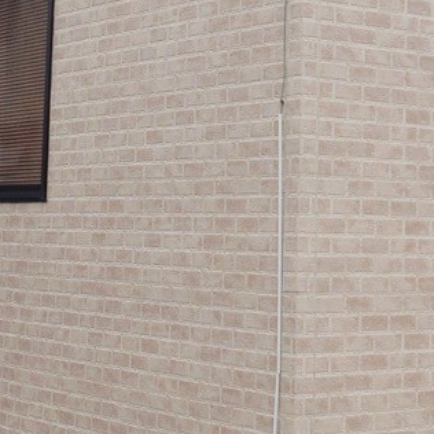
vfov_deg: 16.4
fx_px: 1489
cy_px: 73
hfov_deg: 16.6
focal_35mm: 105
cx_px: 249
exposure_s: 1/459
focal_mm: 4.12
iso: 50
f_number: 2.4
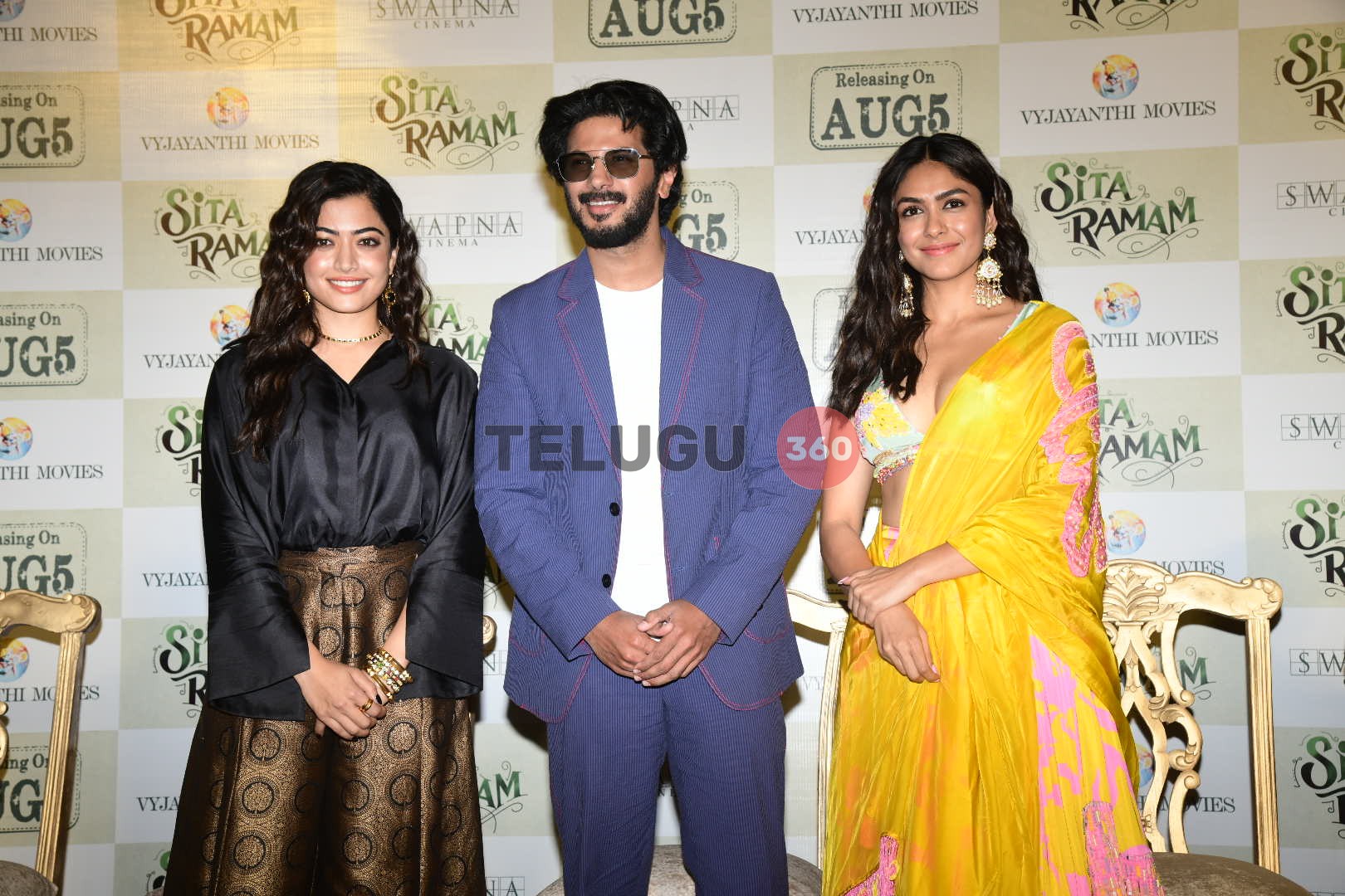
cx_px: 672
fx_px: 4184
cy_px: 448
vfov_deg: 12.2
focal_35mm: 112
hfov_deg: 18.3
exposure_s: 1/125
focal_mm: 112
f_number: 10
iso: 1000
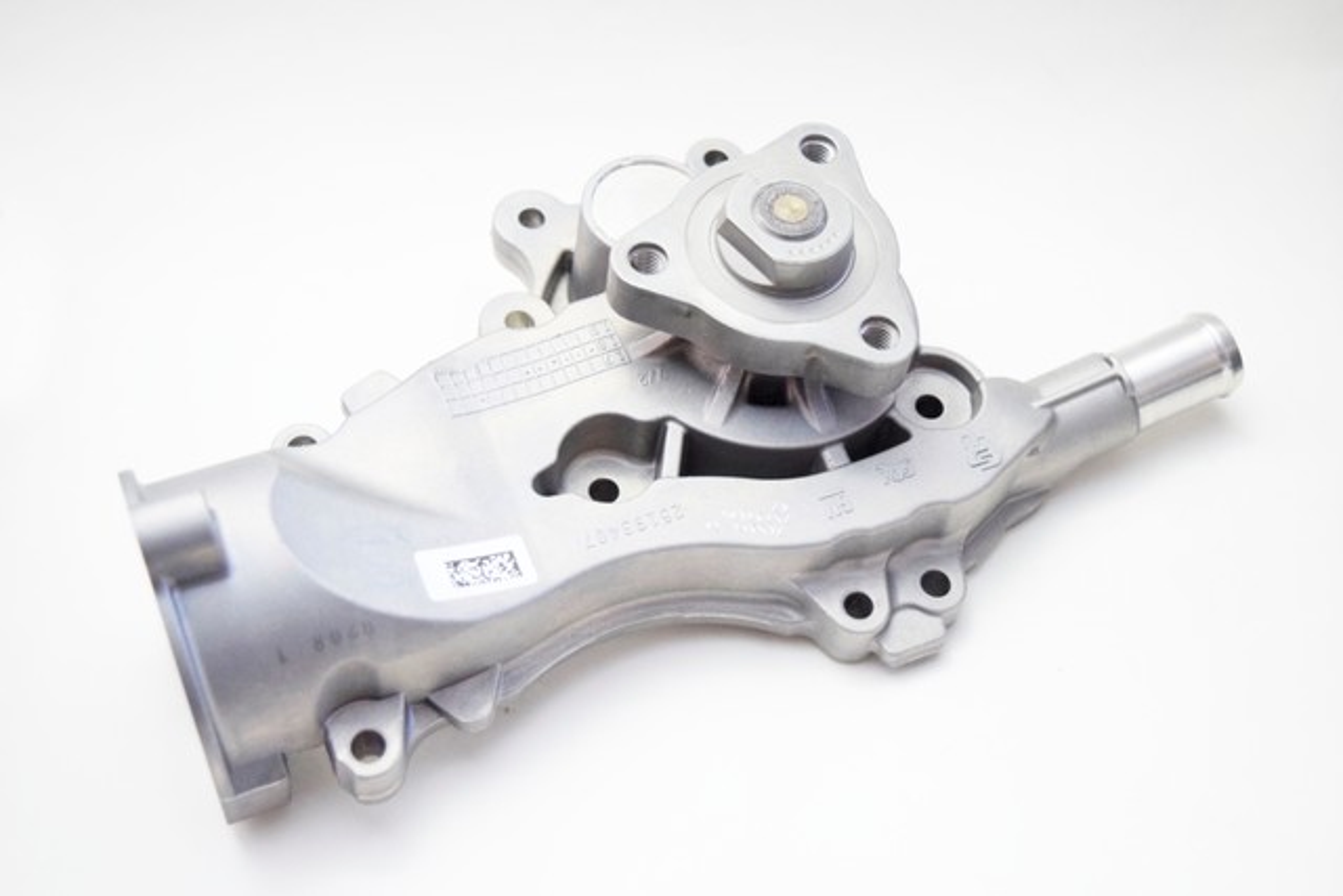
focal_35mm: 48
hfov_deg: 41.1
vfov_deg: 28.1
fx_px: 1791
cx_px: 672
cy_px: 448
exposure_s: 1/60
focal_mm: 32
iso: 2000
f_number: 4.5
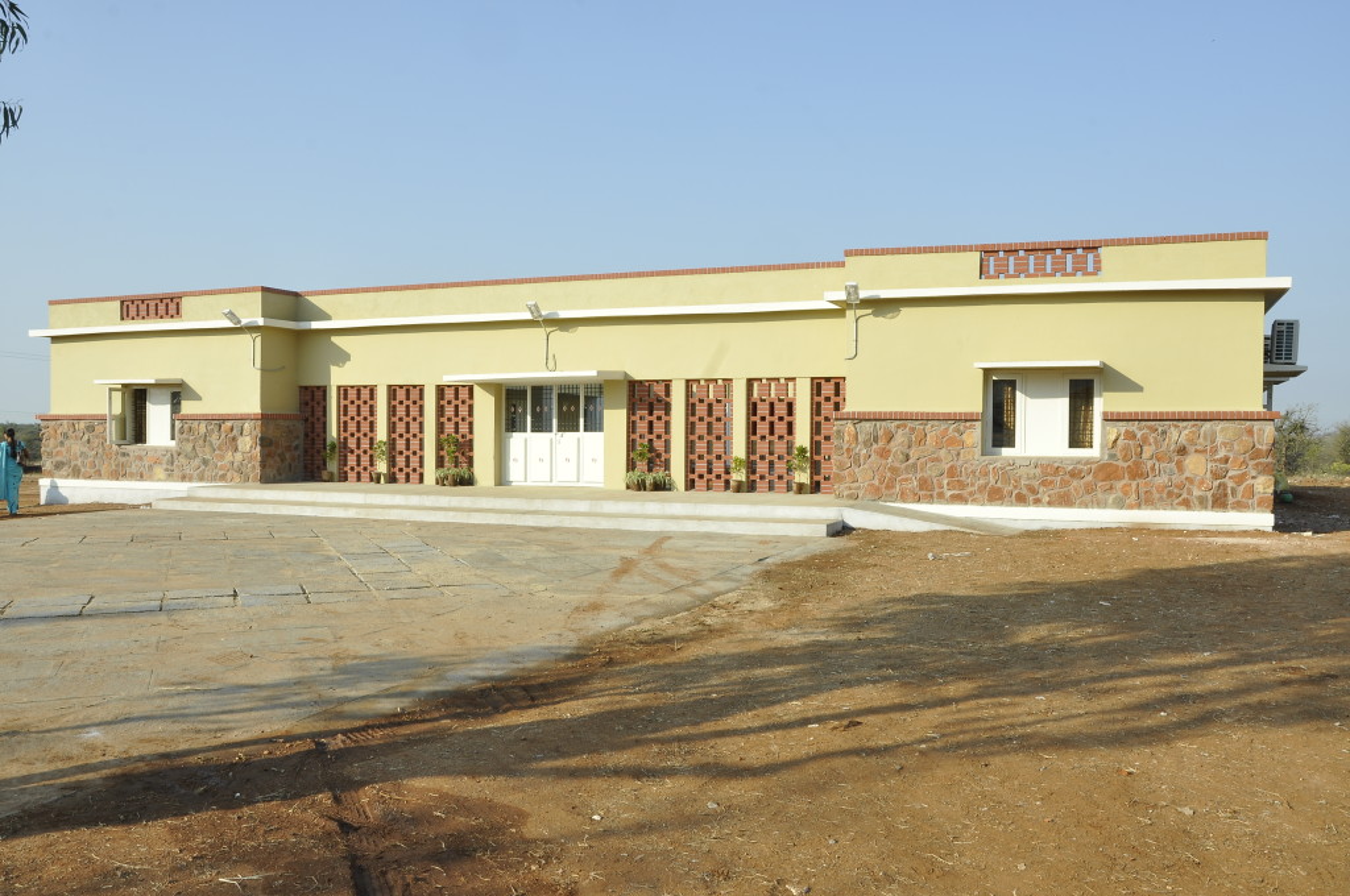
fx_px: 1180
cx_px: 675
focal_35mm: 32
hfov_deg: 59.6
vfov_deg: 41.6
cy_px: 448
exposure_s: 1/100
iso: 250
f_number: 13
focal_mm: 21
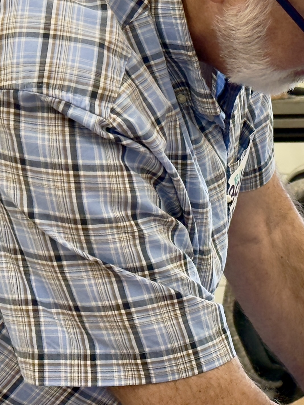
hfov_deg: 10.5
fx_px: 1593
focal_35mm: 136
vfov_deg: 14.5
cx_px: 446
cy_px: 220
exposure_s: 1/225
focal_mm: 6.76
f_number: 1.78
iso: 125
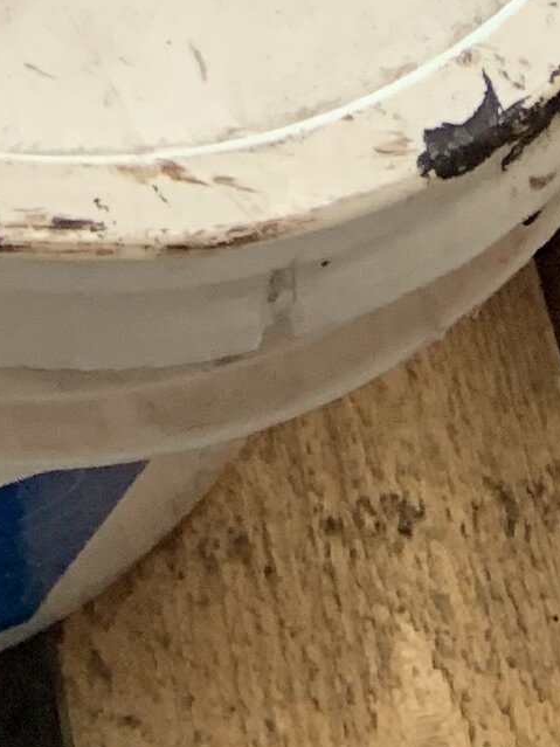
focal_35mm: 164
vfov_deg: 9.5
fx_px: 3539
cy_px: -1481
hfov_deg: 9.0
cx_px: 14
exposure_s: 1/60
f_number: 1.8
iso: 125
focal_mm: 4.25
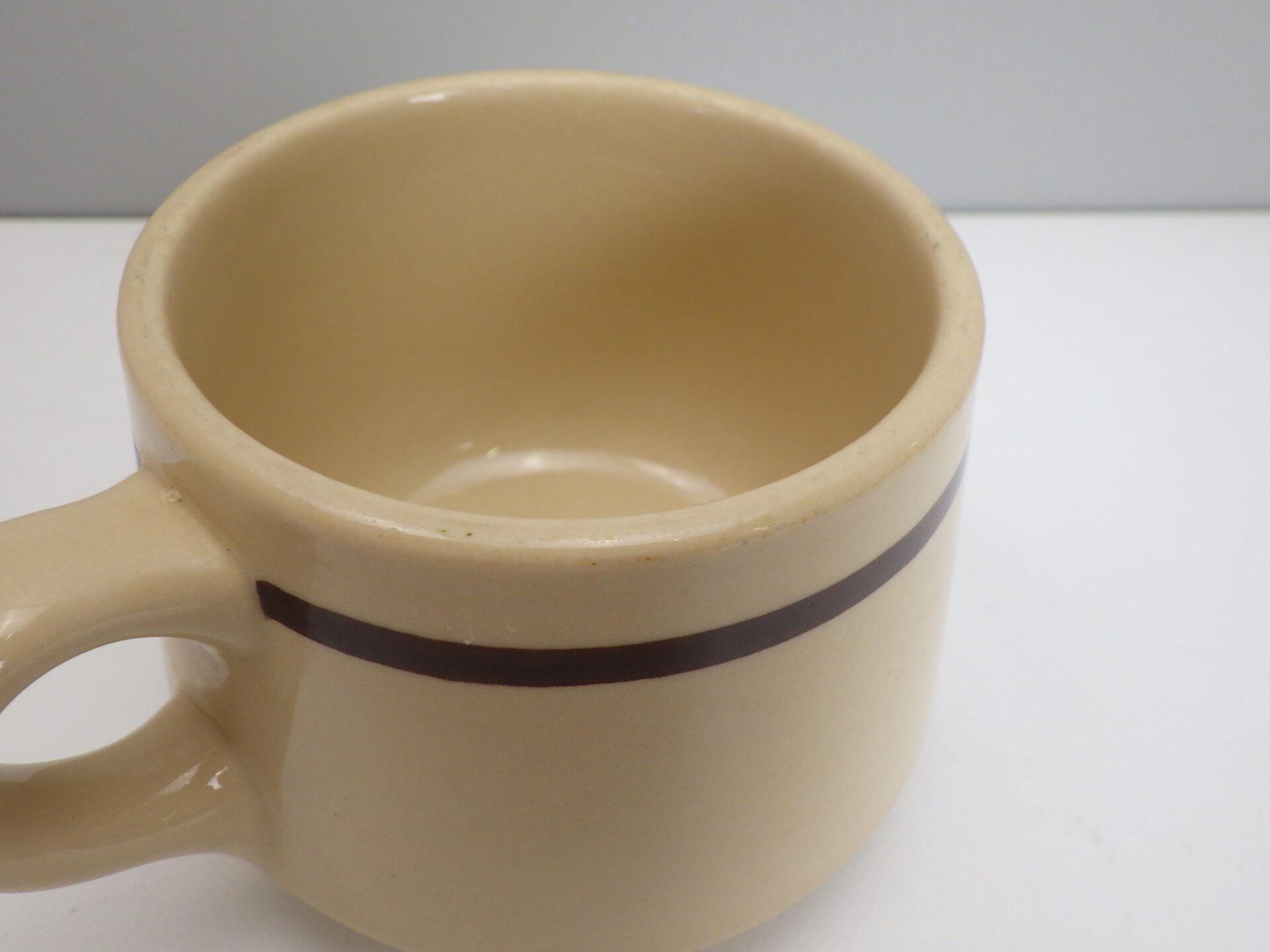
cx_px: 635
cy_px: 476
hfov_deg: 54.0
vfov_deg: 41.8
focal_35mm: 34
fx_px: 1247
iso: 125
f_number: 3.8
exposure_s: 1/50
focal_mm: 6.1
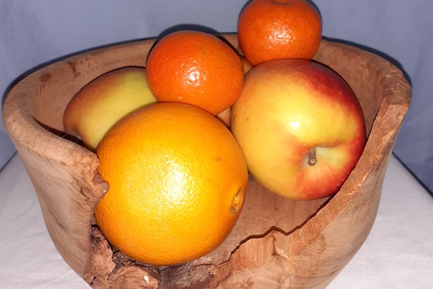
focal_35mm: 38
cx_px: 217
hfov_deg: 50.7
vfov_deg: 34.5
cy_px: 81
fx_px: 457
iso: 1000
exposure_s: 1/20
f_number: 1.9
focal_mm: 3.6
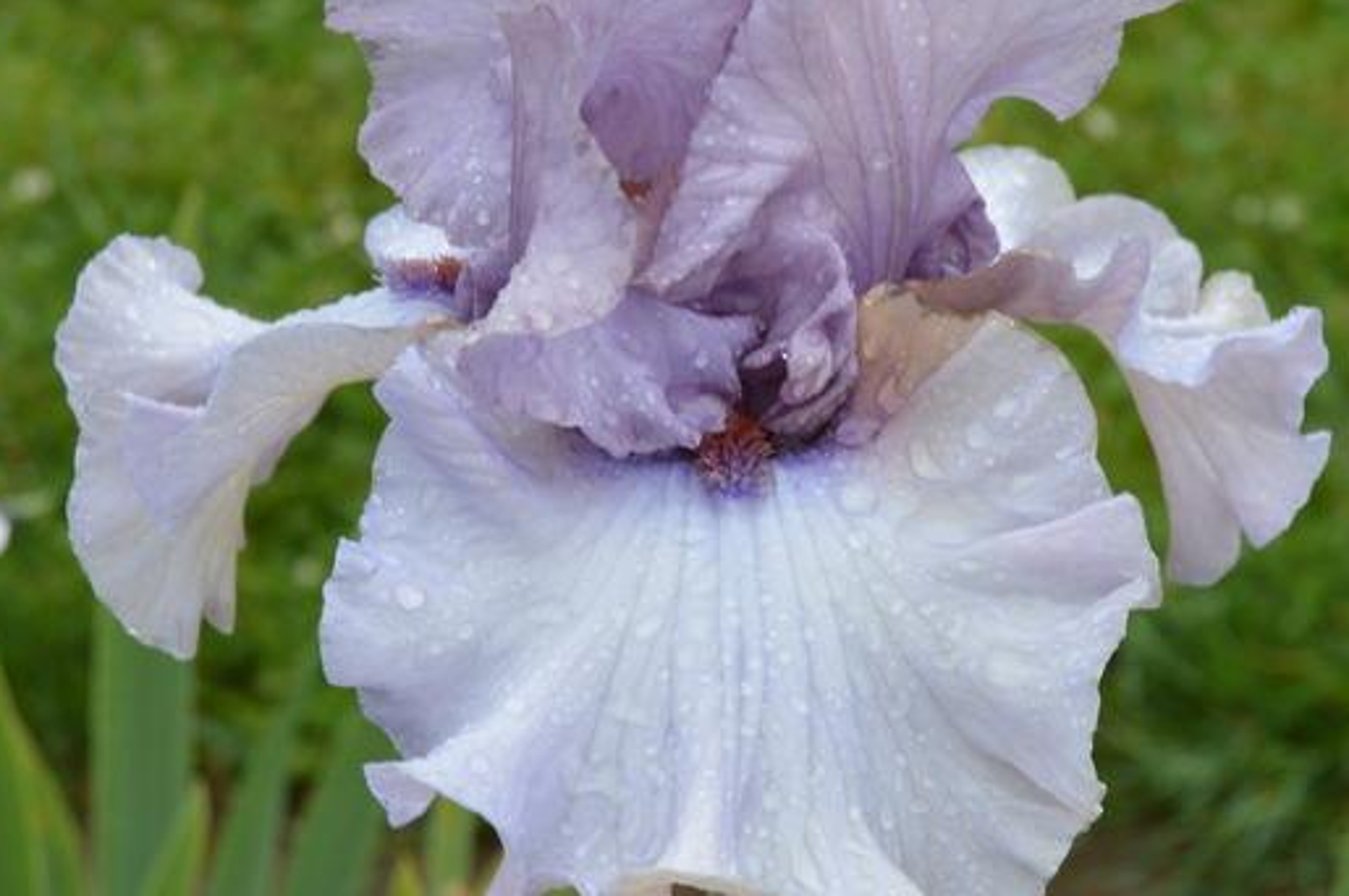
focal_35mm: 102
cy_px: 342
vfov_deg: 13.4
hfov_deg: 20.0
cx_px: 731
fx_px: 3816
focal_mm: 35
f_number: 8
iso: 140
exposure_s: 1/125
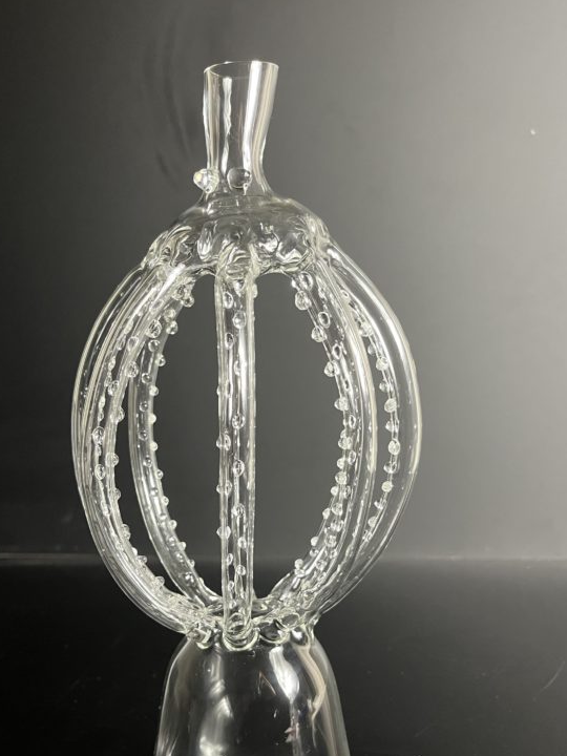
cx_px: 254
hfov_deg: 38.6
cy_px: 443
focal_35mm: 37
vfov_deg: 49.9
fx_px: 808
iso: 250
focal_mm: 5.1
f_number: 1.6
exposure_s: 1/60
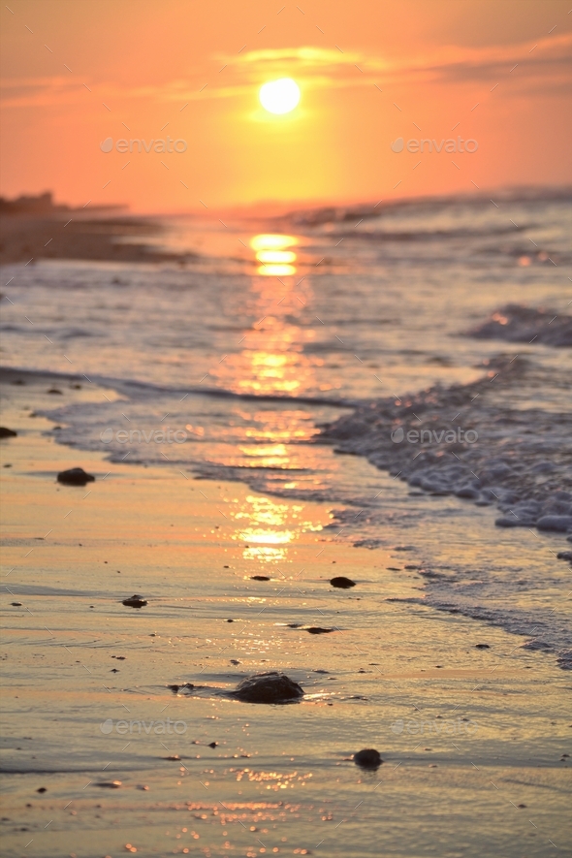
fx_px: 3575
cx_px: 286
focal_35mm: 150
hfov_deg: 9.1
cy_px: 429
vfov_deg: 13.7
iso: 200
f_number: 5.6
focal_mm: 100
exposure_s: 1/500
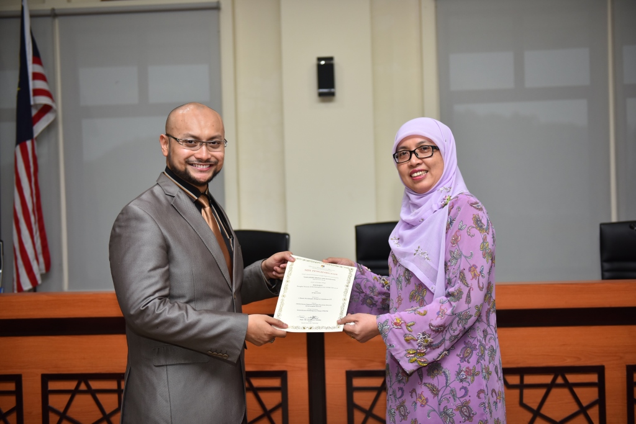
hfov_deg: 41.1
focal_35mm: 48
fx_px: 848
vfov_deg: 28.1
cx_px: 318
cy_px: 212
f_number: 2.8
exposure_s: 1/200
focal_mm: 48
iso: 400
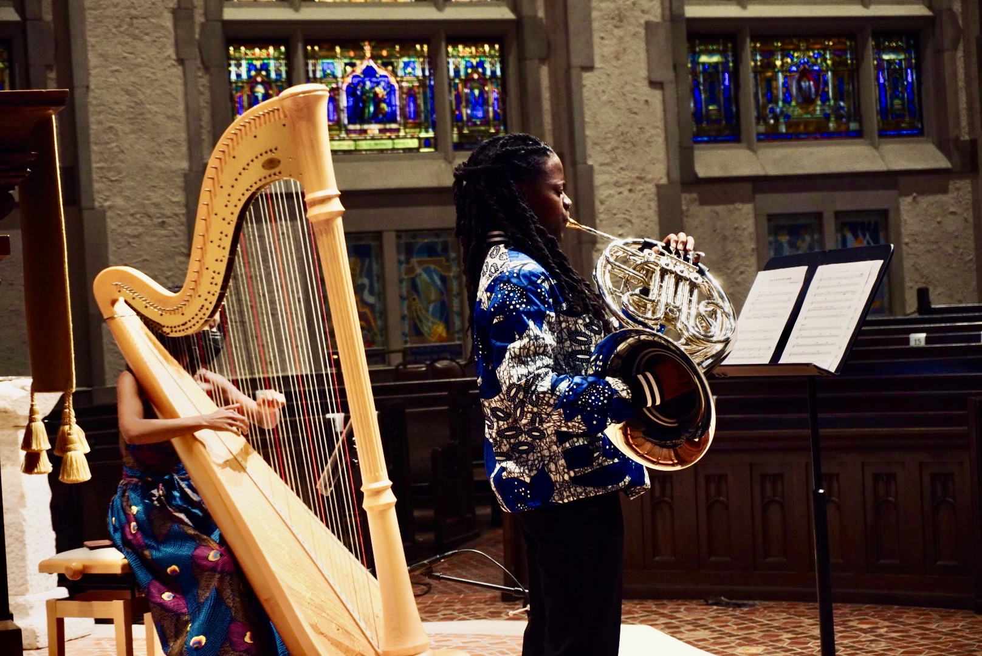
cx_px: 491
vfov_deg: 18.2
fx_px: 2047
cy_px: 328
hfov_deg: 27.0
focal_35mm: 75
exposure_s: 1/50
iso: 2000
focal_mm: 50
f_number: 5.6
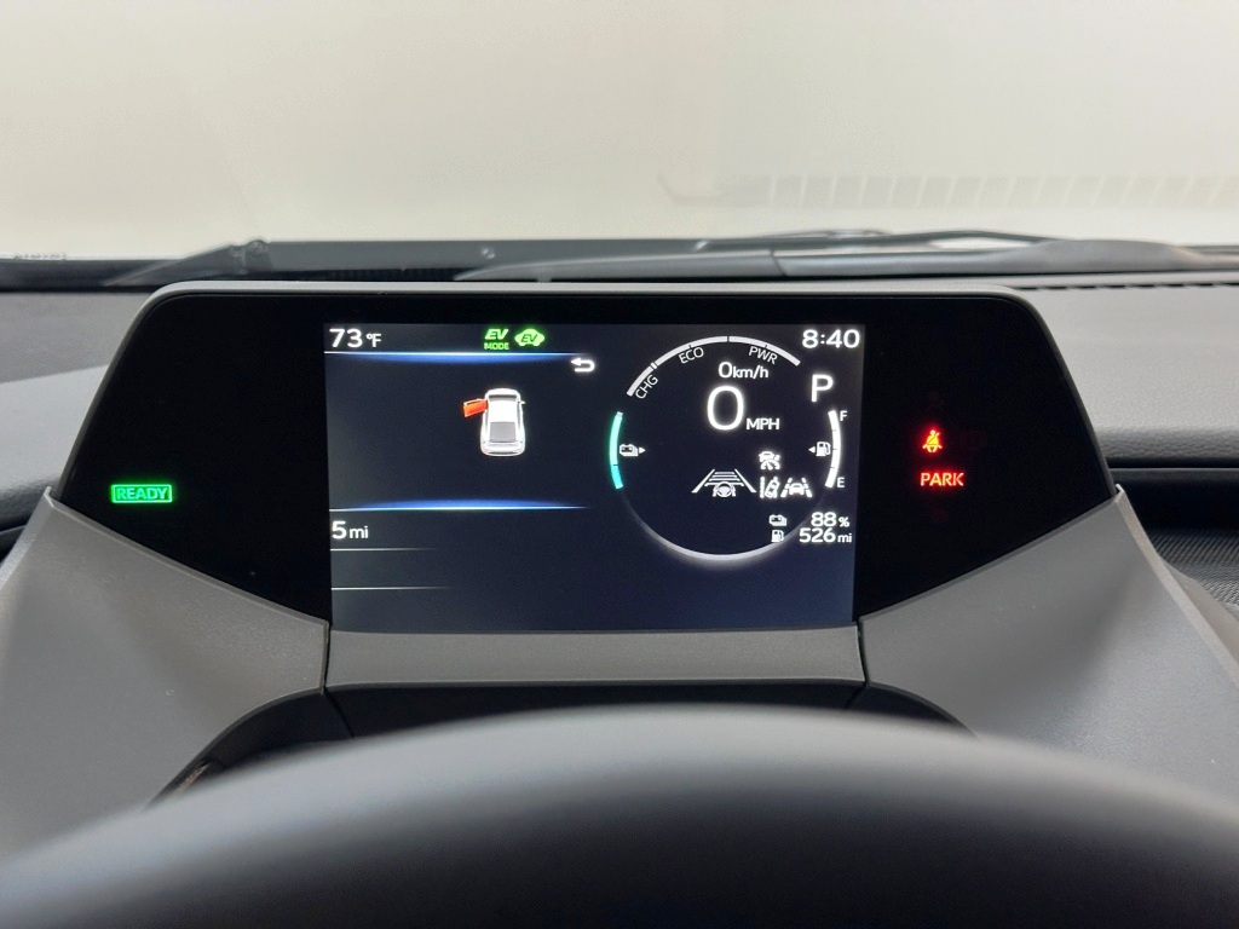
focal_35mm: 48
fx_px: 1718
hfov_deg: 39.7
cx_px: 620
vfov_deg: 30.3
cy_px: 464
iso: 250
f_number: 1.78
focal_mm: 6.86
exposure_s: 1/40
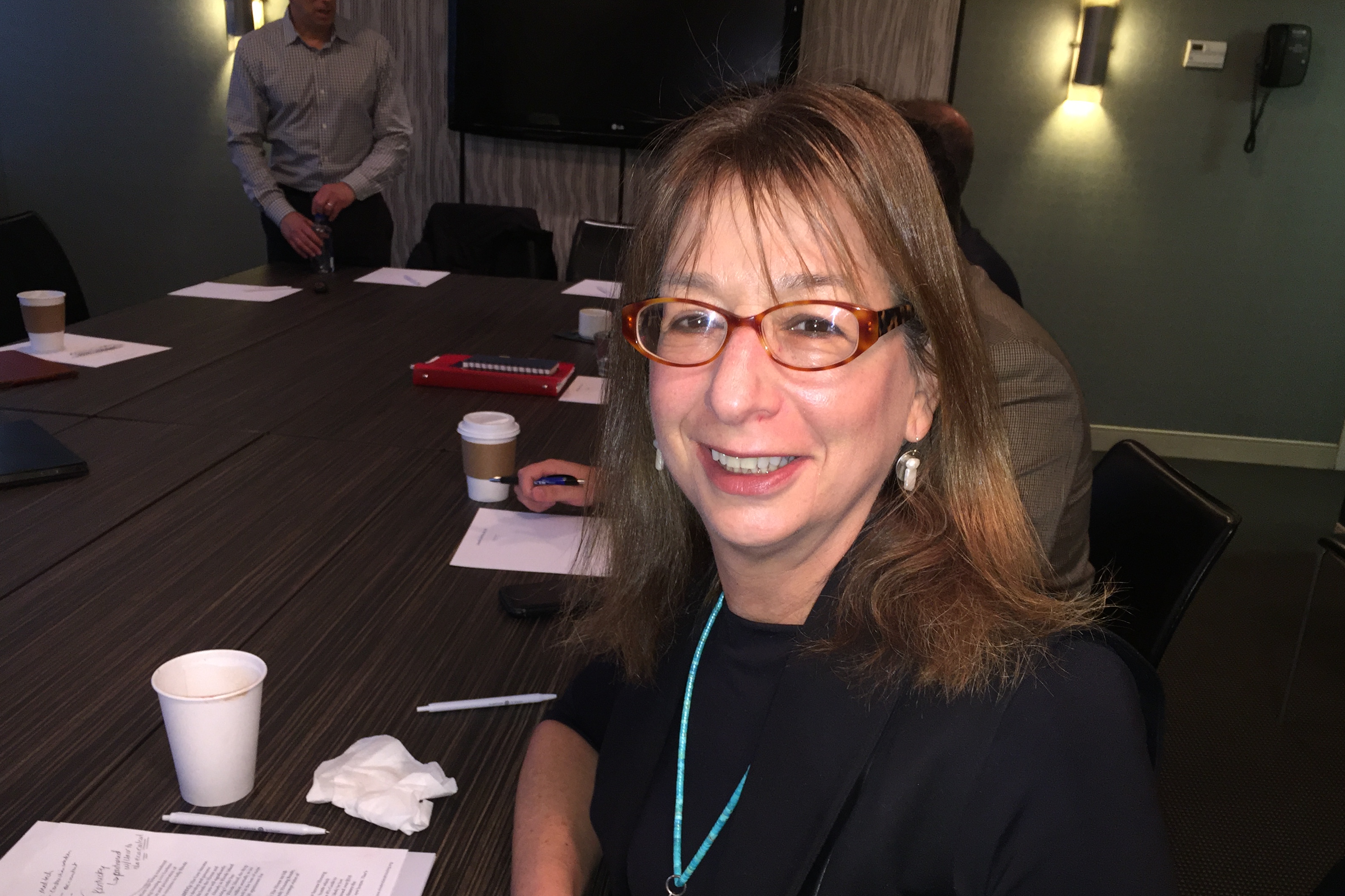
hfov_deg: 60.3
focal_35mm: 31
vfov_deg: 42.2
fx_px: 1158
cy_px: 515
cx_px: 666
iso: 80
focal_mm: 4.15
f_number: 2.2
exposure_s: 1/30
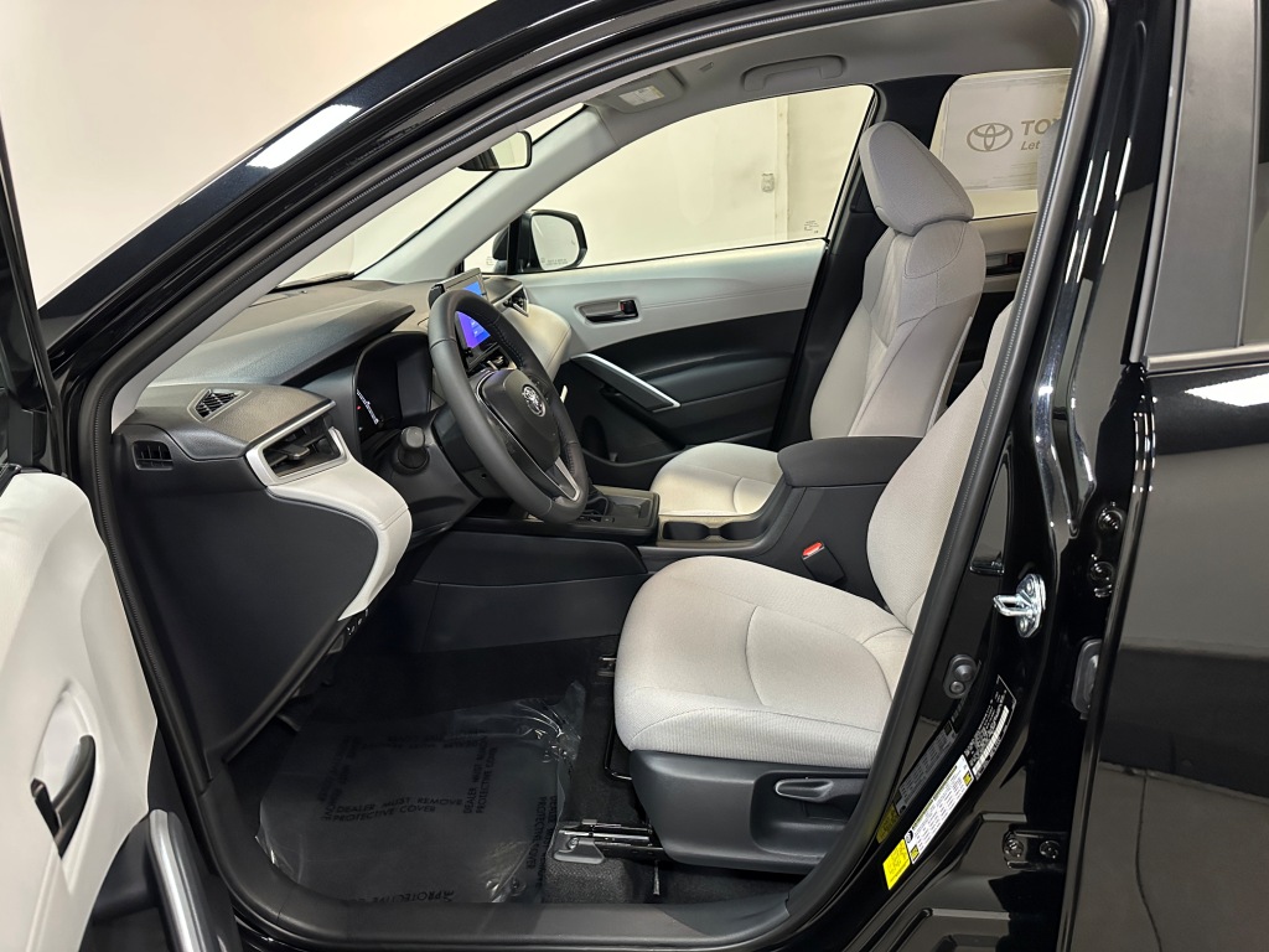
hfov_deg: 71.6
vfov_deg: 56.8
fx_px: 880
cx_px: 634
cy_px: 476
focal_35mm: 24
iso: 800
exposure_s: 1/60
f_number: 1.78
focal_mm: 6.86
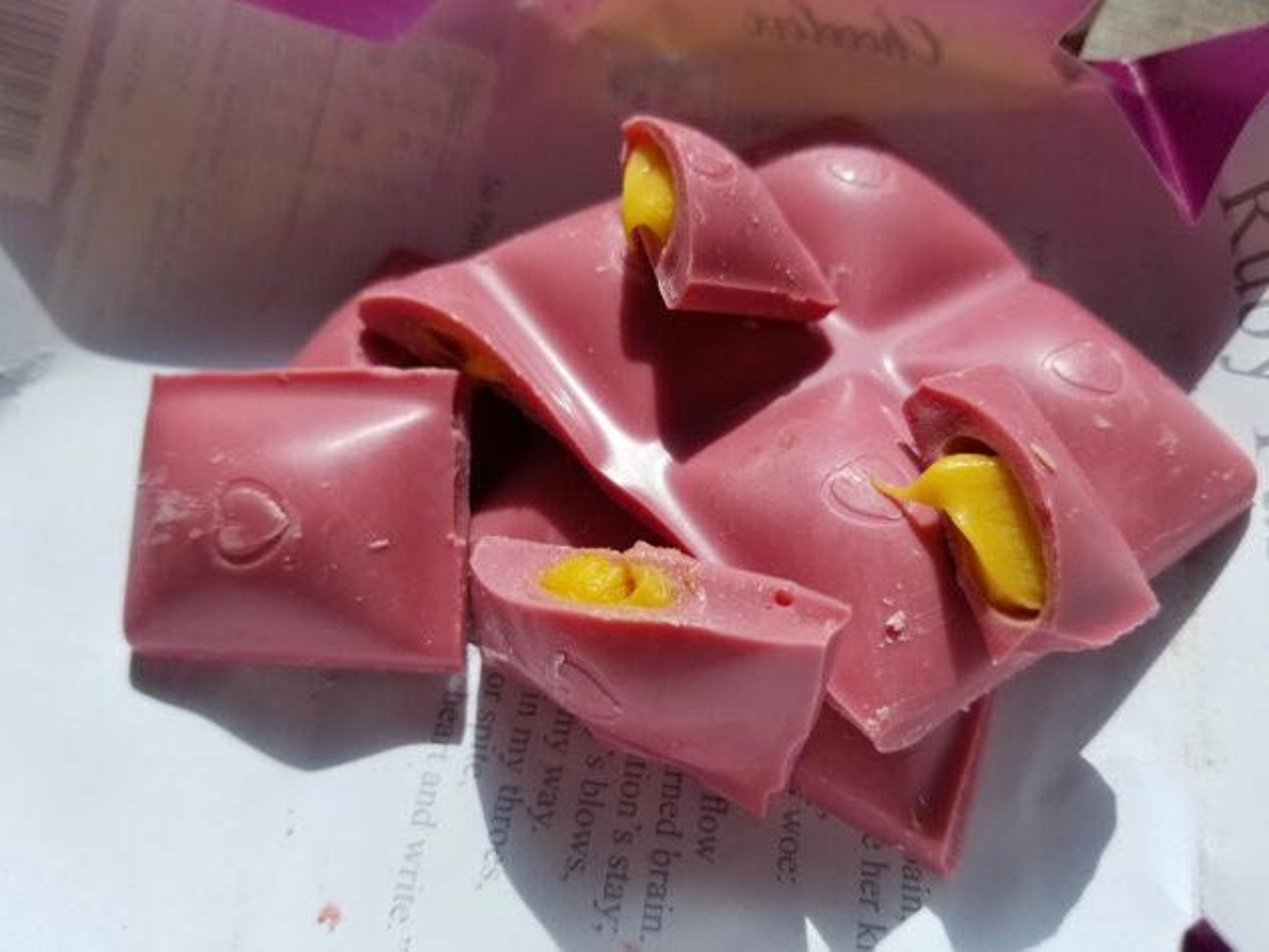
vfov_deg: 53.1
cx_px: 634
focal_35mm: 26
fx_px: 953
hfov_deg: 67.3
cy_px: 476
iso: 50
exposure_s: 1/2456
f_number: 1.7
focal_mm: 4.3
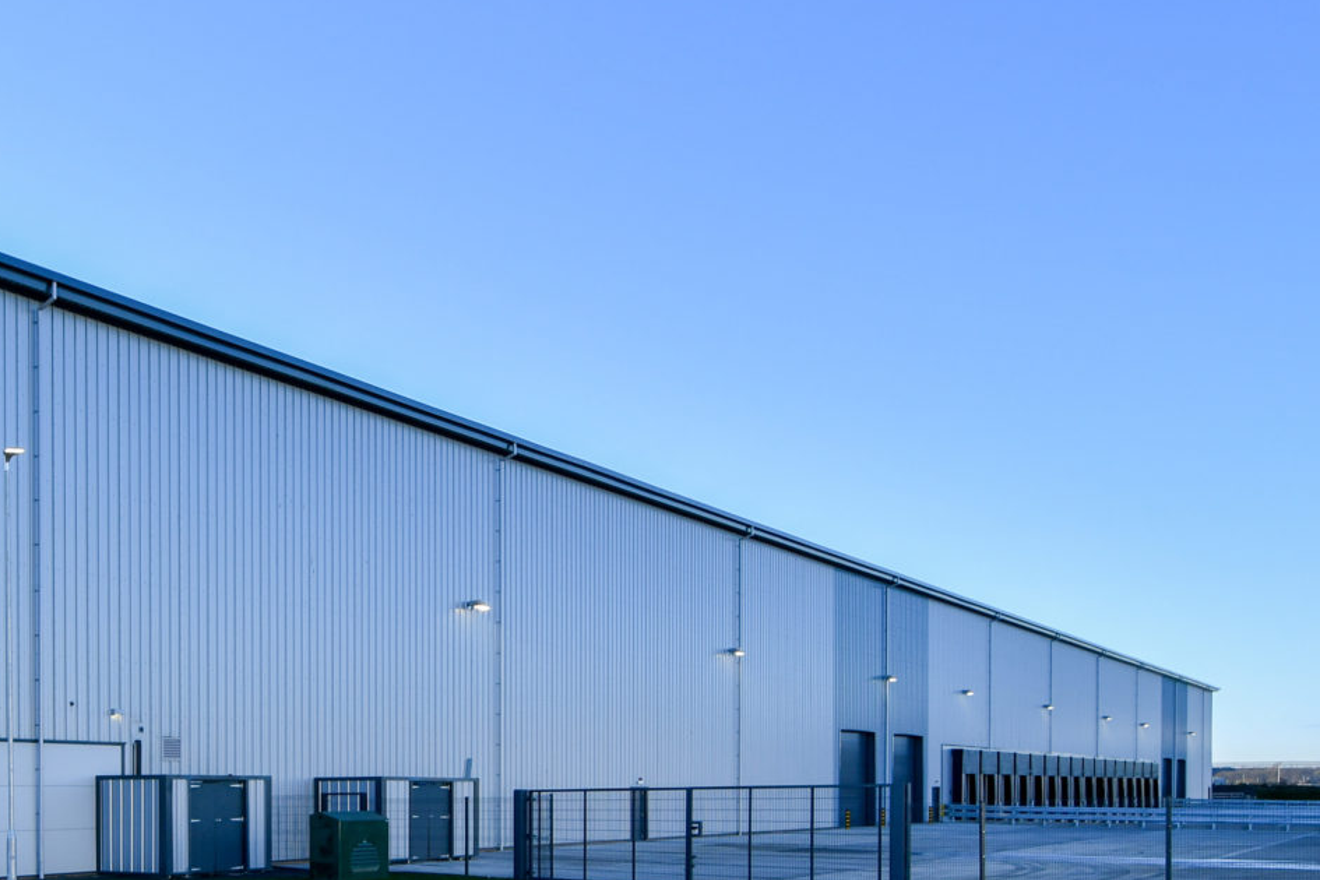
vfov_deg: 32.5
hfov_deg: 47.5
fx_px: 1430
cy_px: 789
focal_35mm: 39
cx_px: 314
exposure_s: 1/200
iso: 125
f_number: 8
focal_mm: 12
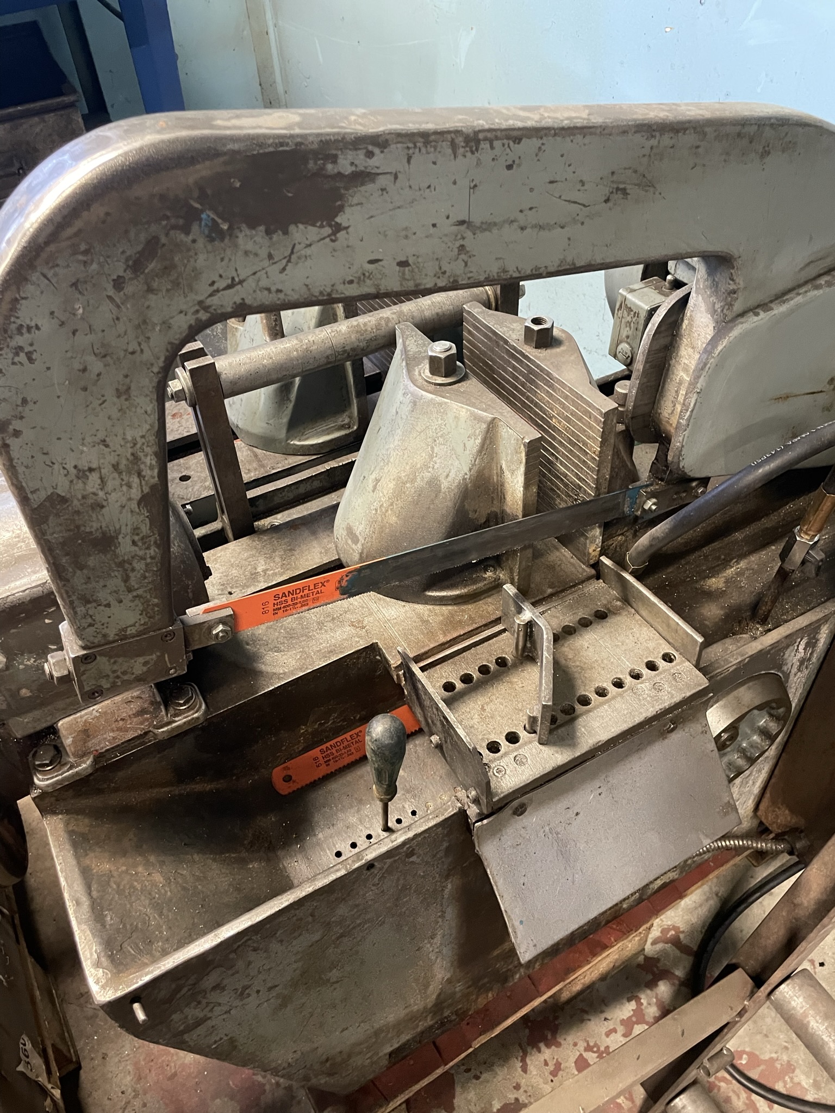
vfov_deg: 67.3
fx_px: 836
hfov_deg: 53.1
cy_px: 556
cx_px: 418
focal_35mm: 26
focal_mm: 4.2
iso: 400
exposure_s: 1/33
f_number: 1.6
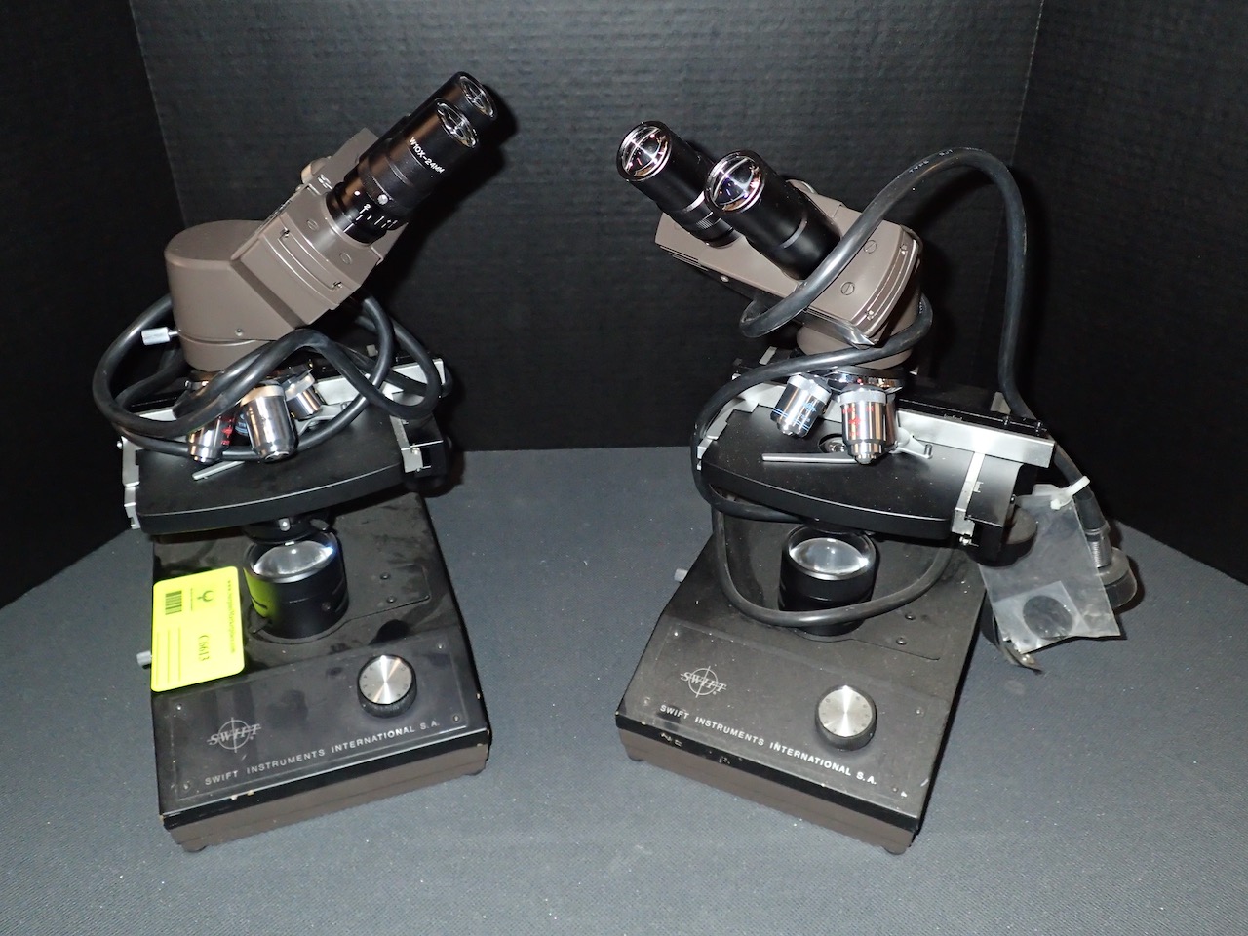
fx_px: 1082
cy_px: 468
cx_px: 624
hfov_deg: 60.0
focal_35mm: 30
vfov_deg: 46.8
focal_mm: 5.5
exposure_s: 1/30
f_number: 2.3
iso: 500
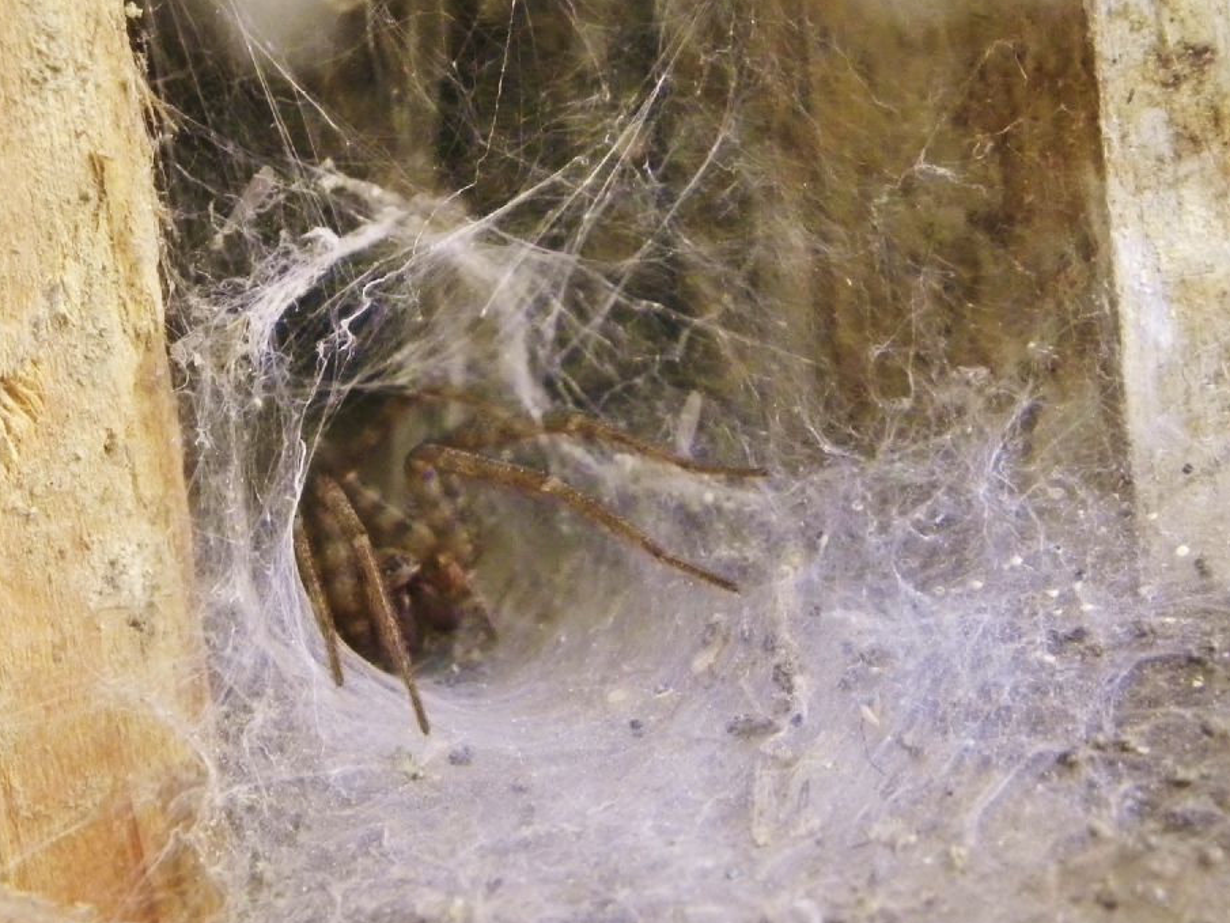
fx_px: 5970
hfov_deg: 11.8
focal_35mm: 168
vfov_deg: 8.8
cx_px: 423
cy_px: 591
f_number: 4
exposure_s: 1/15.7
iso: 400
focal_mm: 16.9
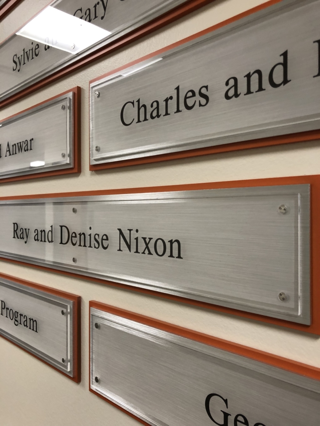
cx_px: 160
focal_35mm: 28
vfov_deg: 63.4
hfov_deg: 49.8
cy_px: 213
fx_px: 345
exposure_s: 1/15
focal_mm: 3.99
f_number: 1.8
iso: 50
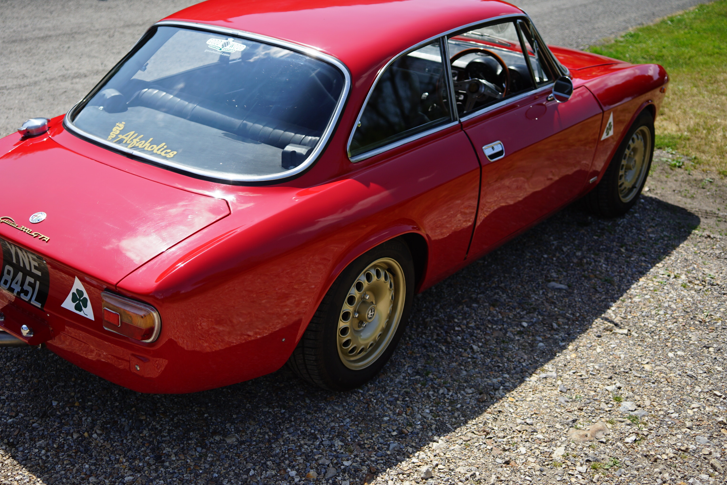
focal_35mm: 45
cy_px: 211
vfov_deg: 29.8
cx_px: 300
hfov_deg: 43.4
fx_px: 909
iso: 100
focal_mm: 35
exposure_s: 1/1600
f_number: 2.8
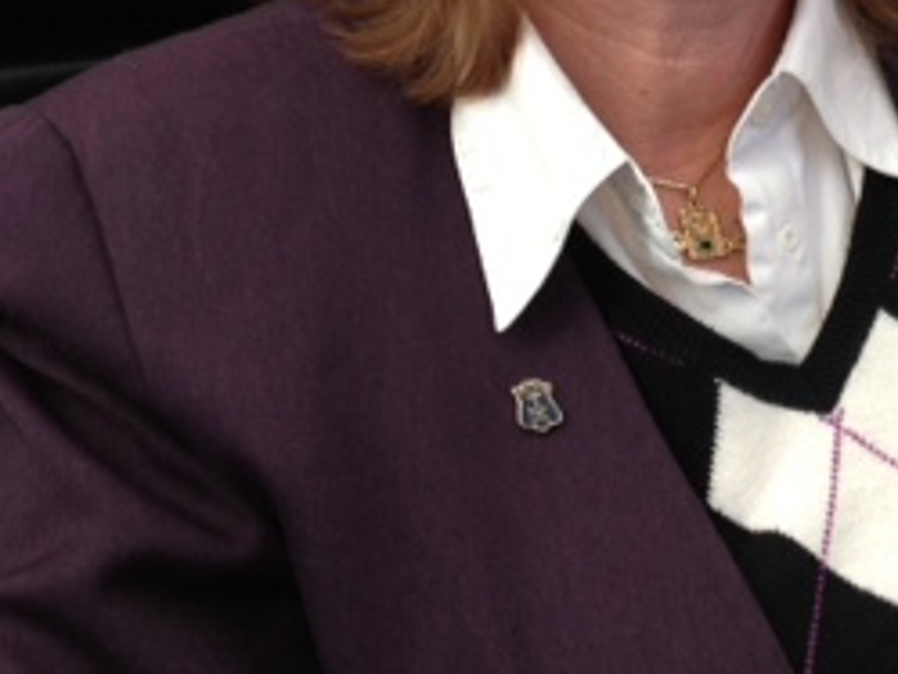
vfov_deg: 16.0
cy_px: -40
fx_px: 2336
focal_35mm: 90
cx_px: 685
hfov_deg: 21.6
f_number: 2.4
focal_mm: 4.28
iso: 50
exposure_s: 1/24
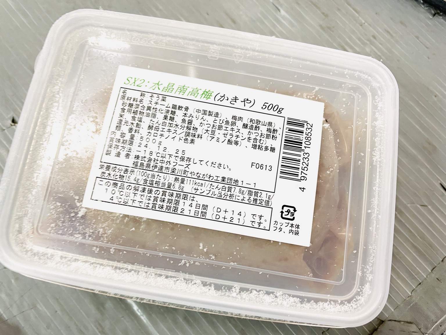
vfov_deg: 53.1
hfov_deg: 67.3
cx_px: 223
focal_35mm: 26
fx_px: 335
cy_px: 168
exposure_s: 1/50
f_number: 1.6
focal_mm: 4.2
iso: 80
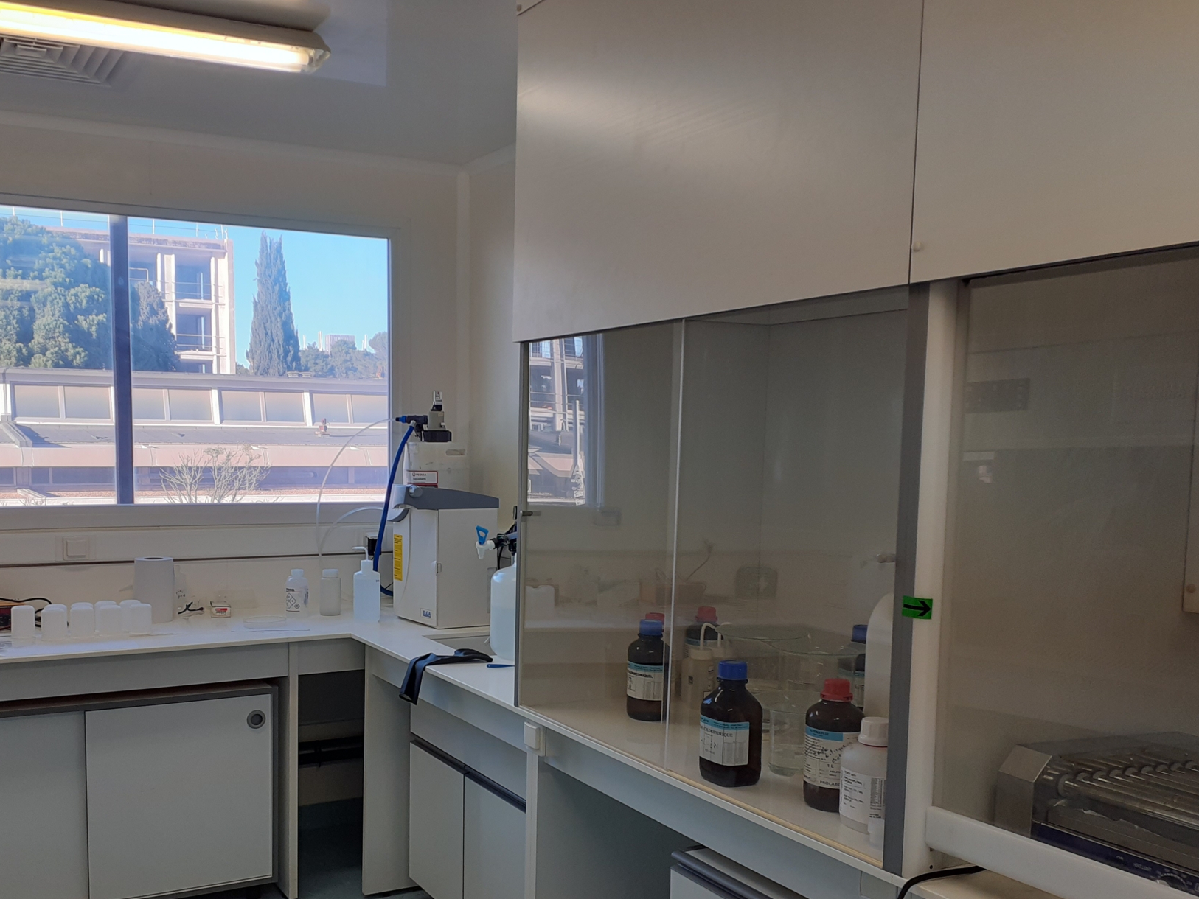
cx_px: 495
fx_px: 1178
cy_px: 560
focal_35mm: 34
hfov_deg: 53.7
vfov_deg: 41.5
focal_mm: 3.6
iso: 40
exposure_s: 1/141
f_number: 1.9
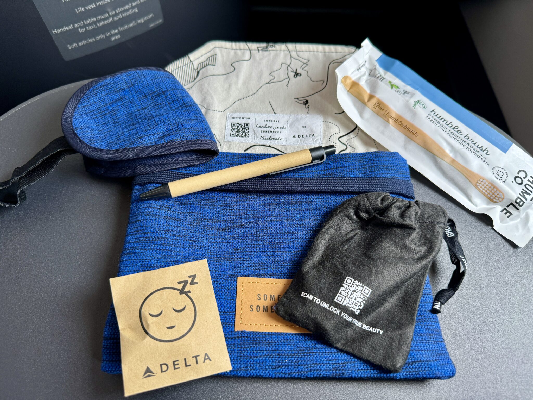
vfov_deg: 56.8
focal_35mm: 24
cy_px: 200
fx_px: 370
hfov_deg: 71.6
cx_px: 266
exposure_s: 1/91
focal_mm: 6.86
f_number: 1.78
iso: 100
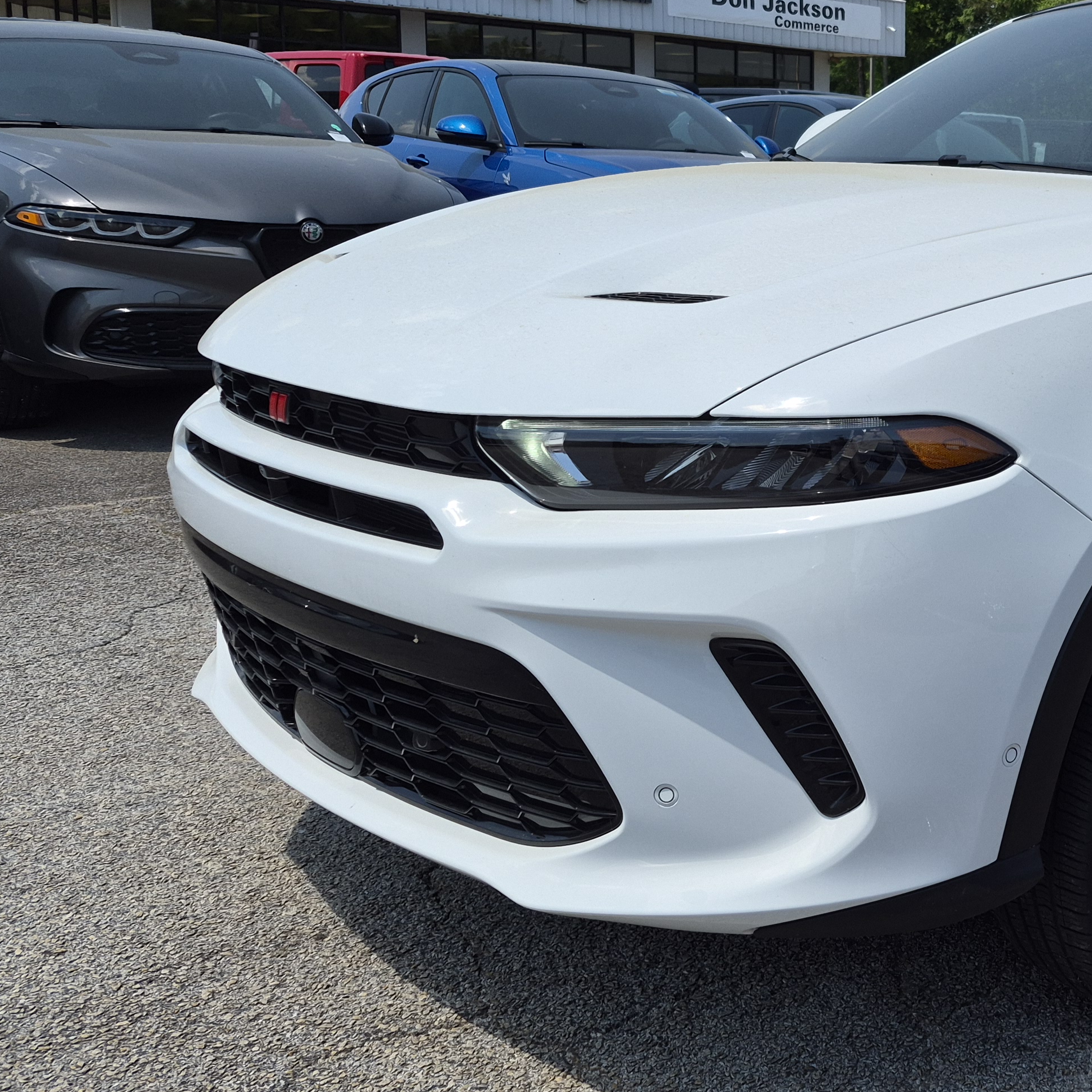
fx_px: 1499
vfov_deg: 39.8
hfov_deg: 36.9
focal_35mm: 42
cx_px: 1023
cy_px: 413
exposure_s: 1/6960
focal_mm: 5.4
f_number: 1.8
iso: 80
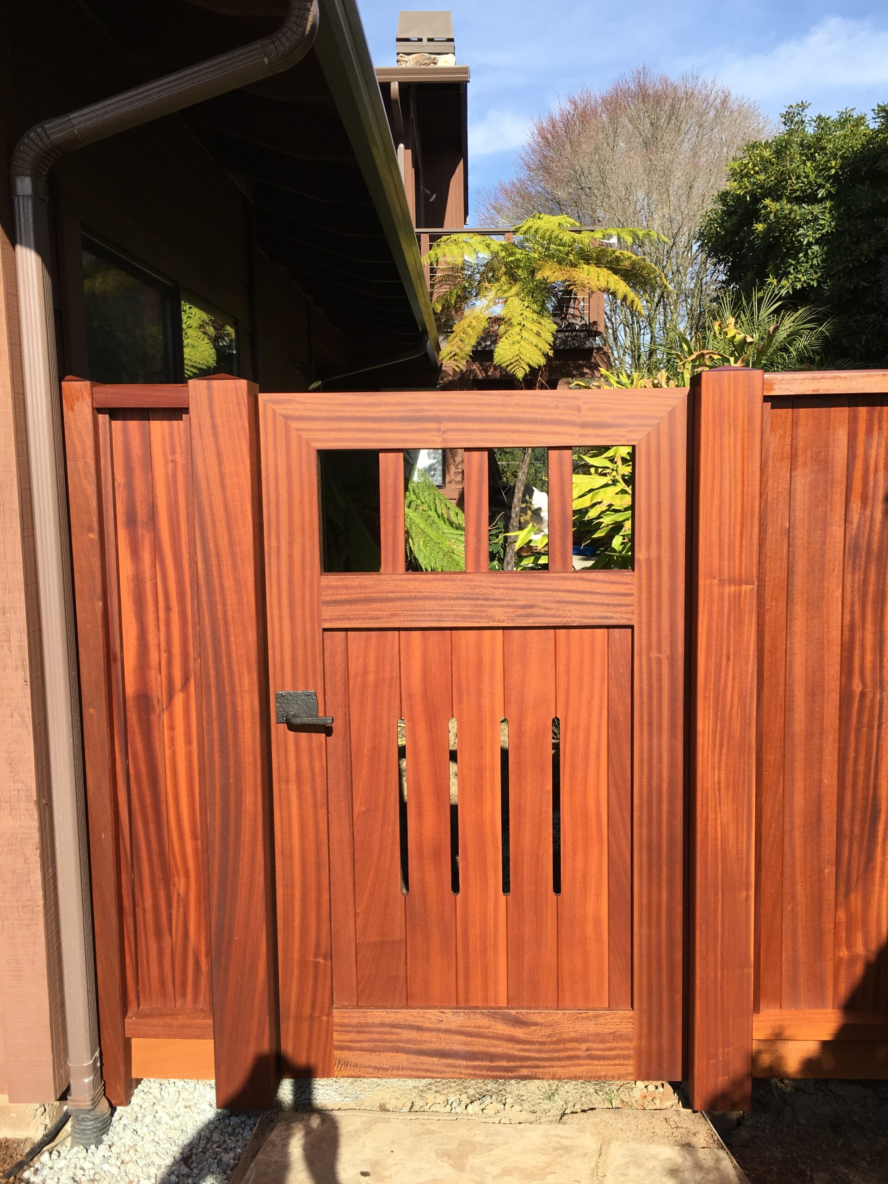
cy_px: 592
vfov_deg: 61.7
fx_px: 992
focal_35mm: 29
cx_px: 444
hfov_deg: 48.2
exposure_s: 1/874
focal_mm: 4.15
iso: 25
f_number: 2.2
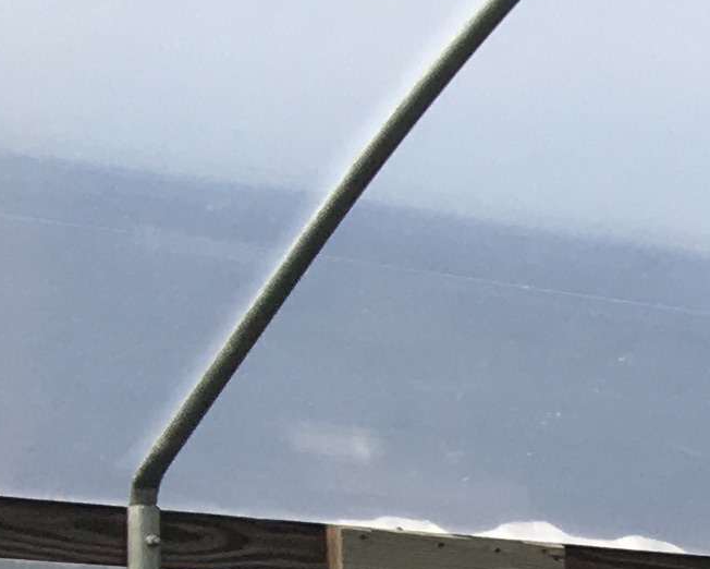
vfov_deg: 8.4
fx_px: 3678
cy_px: 1160
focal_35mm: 175
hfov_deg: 9.1
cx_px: 2078
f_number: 2.2
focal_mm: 4.15
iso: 25
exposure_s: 1/1508
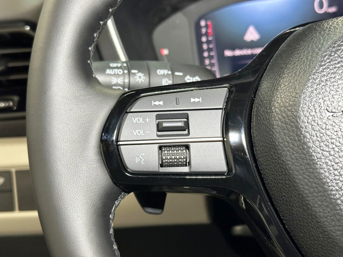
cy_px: 130
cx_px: 174
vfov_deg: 29.1
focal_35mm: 50
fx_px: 495
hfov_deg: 38.2
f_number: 1.78
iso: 400
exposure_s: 1/40
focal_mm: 6.86
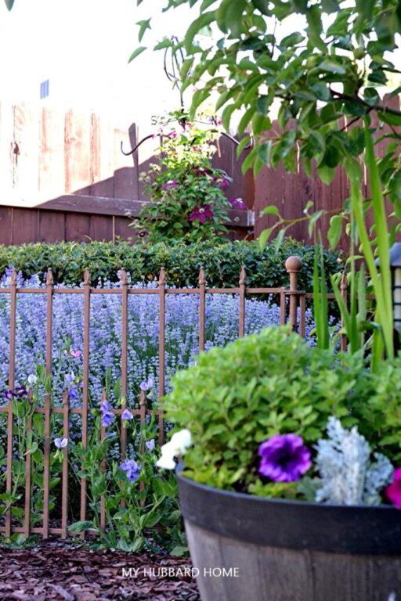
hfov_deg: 18.2
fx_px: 1253
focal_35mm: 75
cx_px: 200
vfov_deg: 27.0
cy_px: 300
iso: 3200
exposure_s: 1/1000
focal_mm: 50
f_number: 4.5
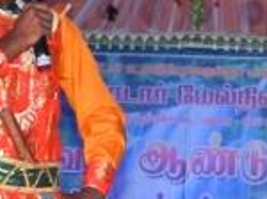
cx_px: 345
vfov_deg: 4.7
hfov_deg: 6.2
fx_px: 2433
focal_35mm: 316
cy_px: 180
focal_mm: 32
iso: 400
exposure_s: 1/125
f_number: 7.1
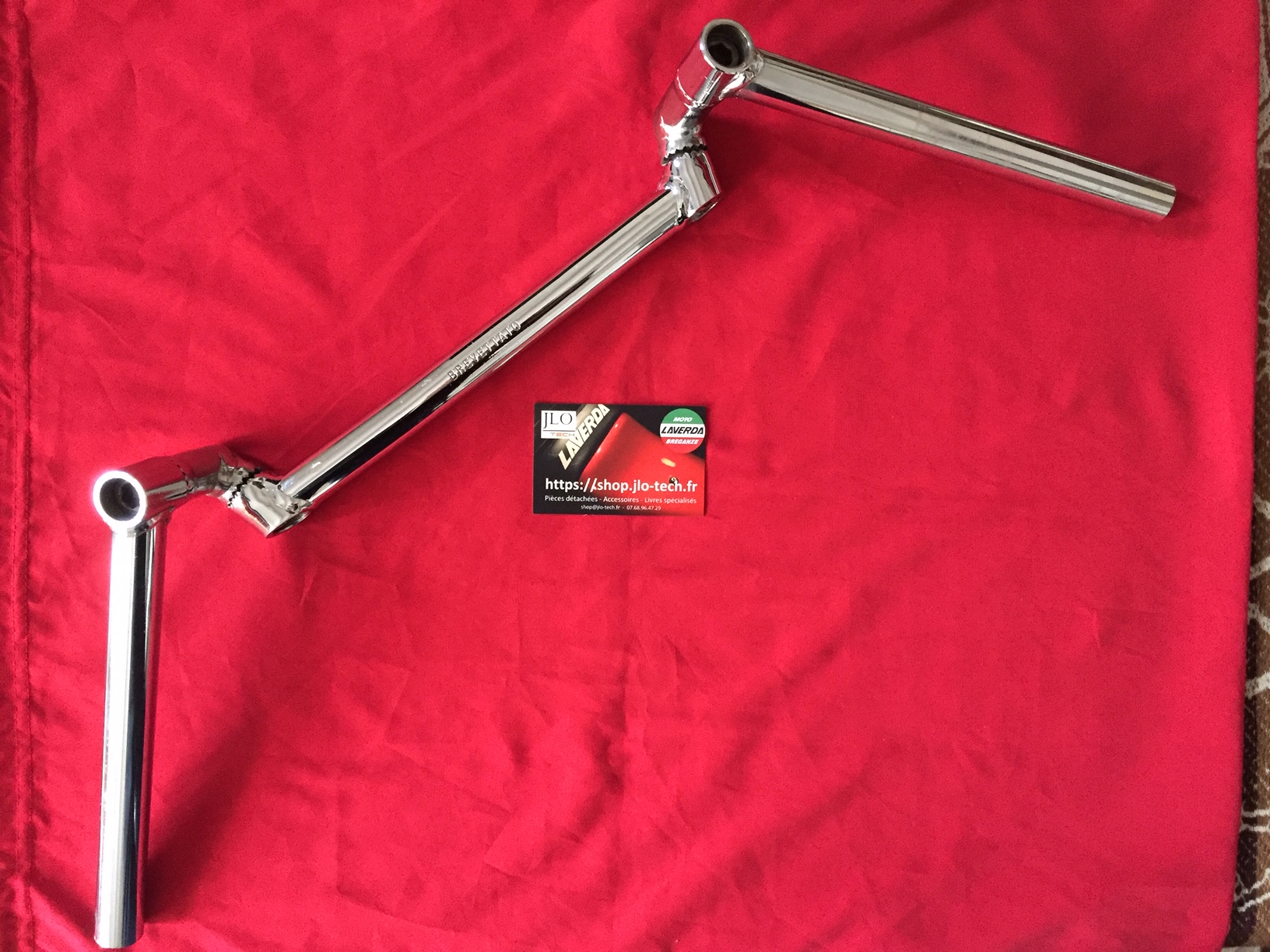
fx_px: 1064
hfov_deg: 61.7
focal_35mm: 29
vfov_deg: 48.2
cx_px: 635
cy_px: 476
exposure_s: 1/17
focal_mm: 4.15
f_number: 2.2
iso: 400
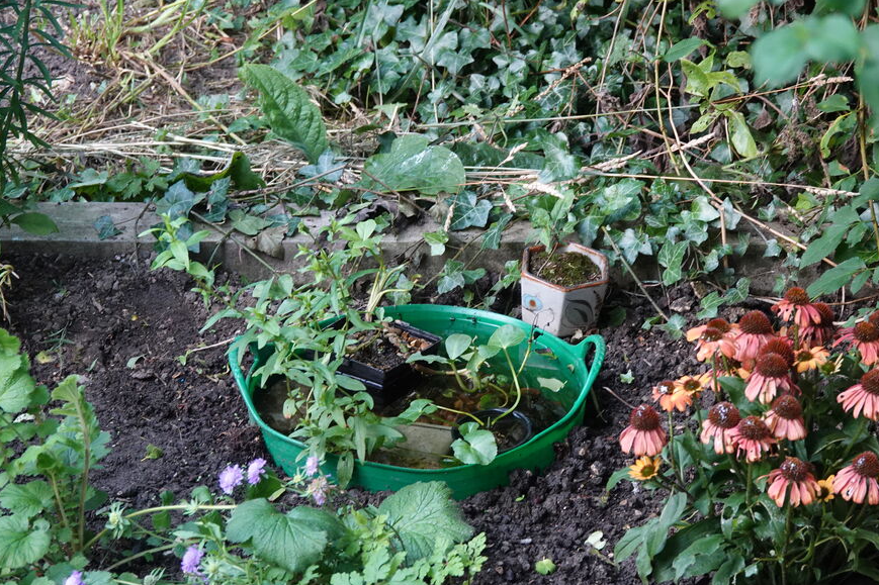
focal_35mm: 191
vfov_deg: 7.2
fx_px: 4662
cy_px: 350
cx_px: 458
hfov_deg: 10.8
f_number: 4
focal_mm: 58.29
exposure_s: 1/30
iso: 800
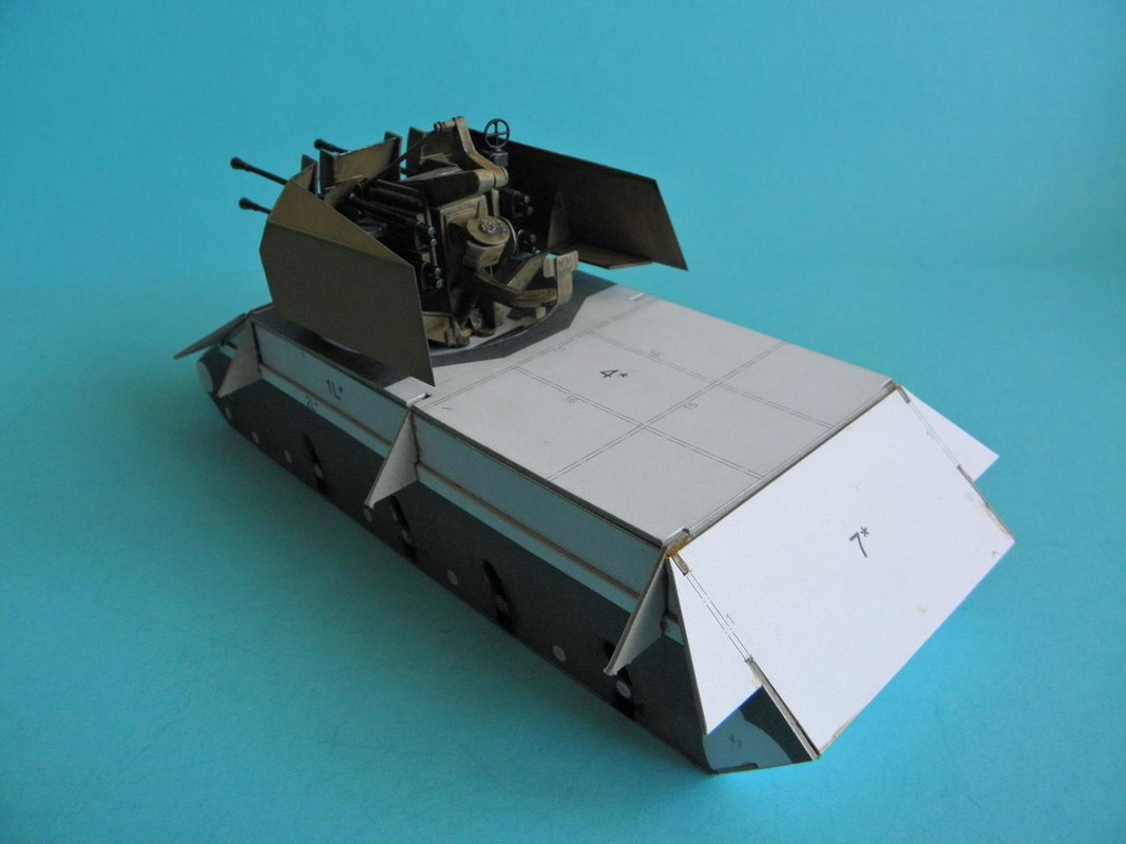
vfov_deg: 49.7
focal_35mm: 28
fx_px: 911
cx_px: 563
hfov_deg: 63.4
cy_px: 422
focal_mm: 5
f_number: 3.5
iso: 200
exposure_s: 1/15
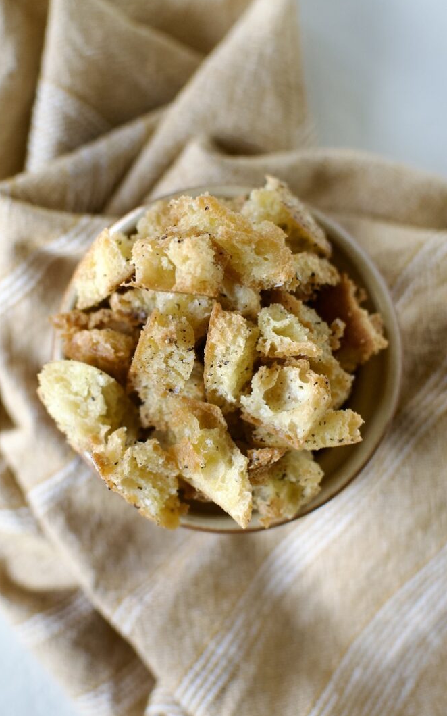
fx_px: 1053
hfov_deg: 24.0
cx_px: 205
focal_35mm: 54
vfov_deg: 37.5
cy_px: 359
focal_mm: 35
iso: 800
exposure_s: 1/320
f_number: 3.2
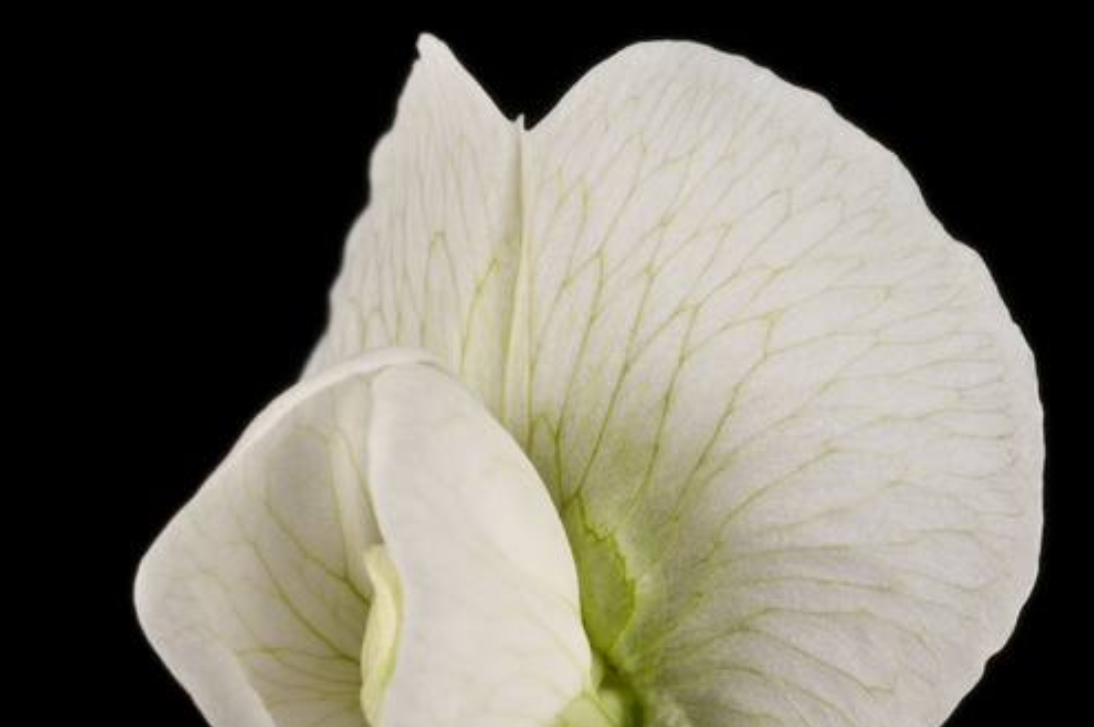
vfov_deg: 9.0
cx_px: 577
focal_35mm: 152
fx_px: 4614
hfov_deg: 13.5
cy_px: 571
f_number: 25
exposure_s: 1/60
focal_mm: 60
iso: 200
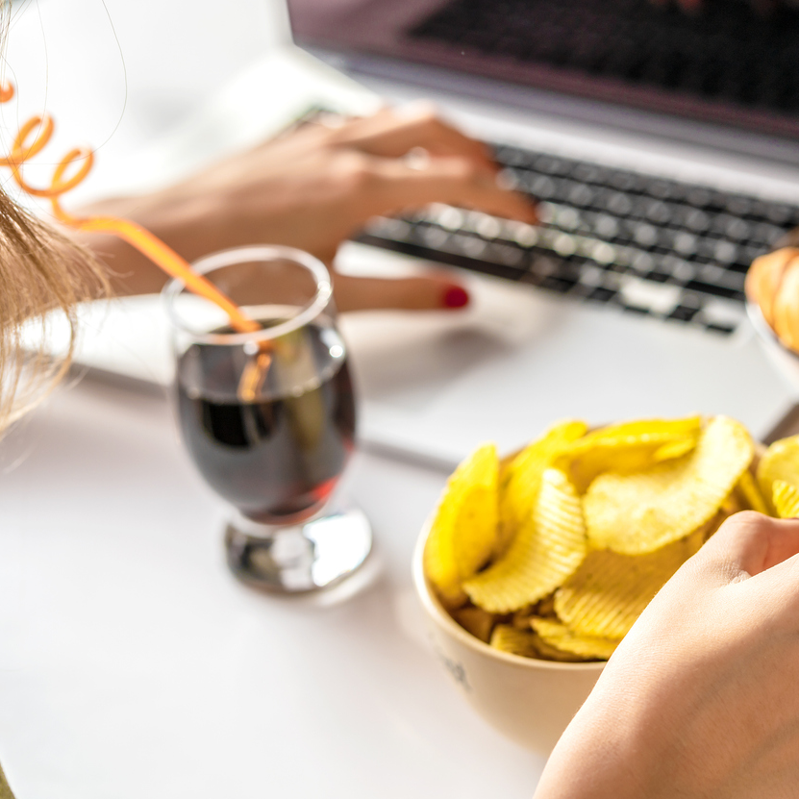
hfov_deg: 15.9
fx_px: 2846
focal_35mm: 109
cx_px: 529
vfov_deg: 16.0
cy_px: 400
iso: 250
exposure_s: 1/160
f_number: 4.5
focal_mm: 85
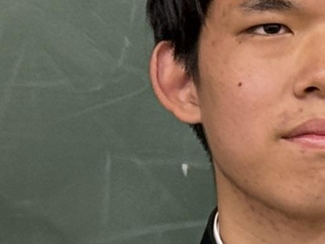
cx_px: -393
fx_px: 3529
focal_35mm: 376
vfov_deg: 3.9
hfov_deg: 5.1
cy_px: 412
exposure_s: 1/50
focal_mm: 6.76
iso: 100
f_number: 1.78
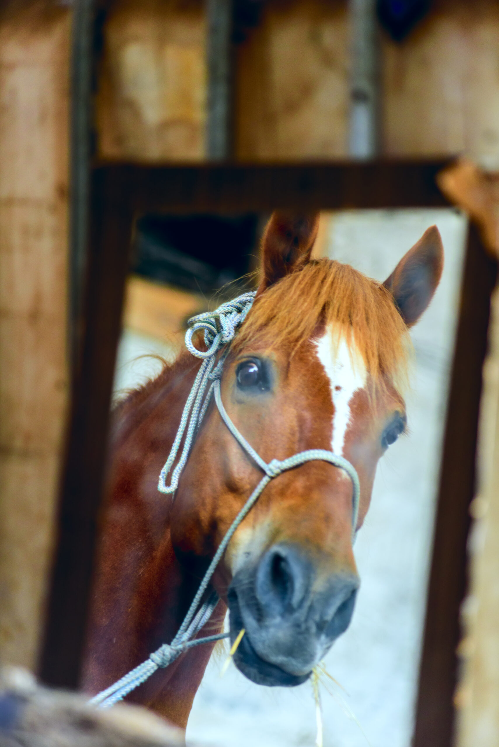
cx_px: 250
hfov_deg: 6.9
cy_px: 374
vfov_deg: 10.3
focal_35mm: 200
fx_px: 4154
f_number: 4
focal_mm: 200
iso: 1000
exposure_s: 1/200
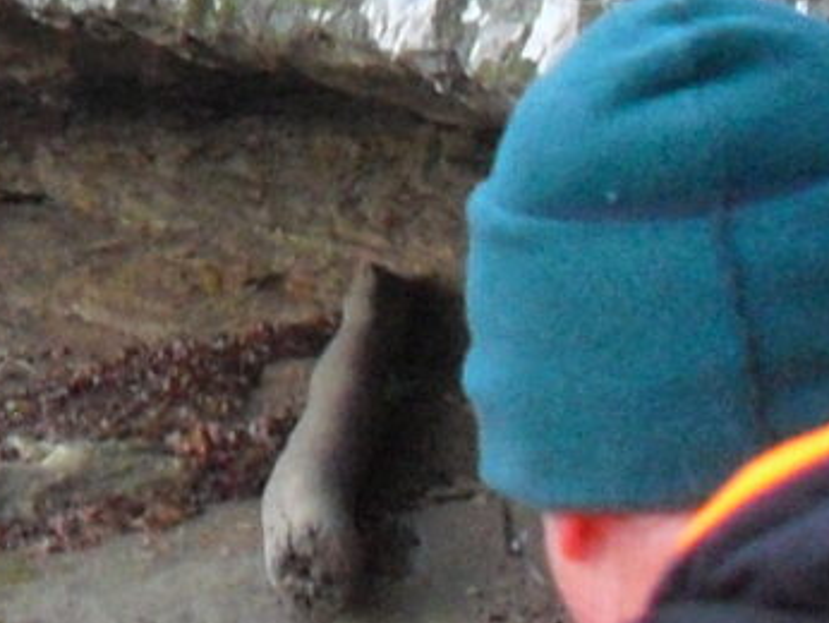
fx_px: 5105
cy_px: -700
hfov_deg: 8.9
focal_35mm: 213
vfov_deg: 6.7
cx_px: -606
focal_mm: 6.3
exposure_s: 1/125
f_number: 3.1
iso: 400
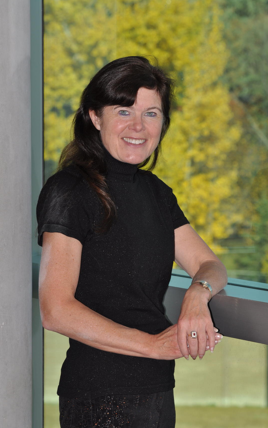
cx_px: 130
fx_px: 2150
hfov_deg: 7.1
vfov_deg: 11.4
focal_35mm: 184
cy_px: 214
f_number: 10
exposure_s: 1/160
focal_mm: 120
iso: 200
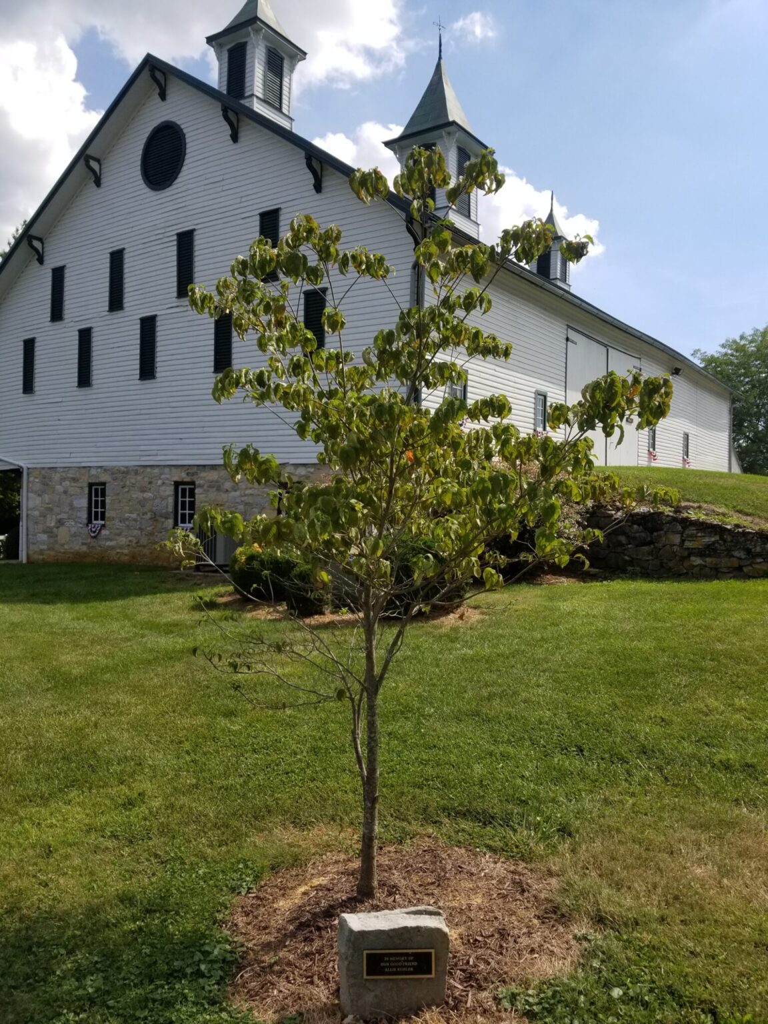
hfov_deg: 53.1
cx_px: 384
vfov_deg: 67.3
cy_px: 512
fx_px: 769
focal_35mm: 26
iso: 50
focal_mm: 4.25
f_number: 1.7
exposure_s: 1/2664
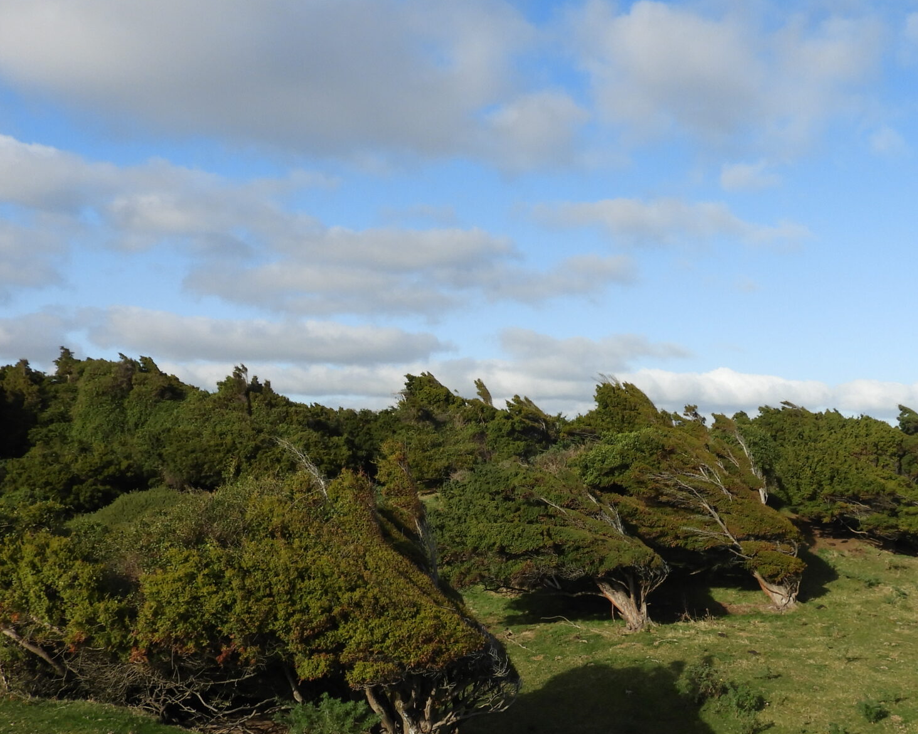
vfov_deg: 35.7
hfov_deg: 44.6
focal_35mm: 41
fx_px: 1114
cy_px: 543
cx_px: 547
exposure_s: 1/1250
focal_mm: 4.3
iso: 100
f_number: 3.3
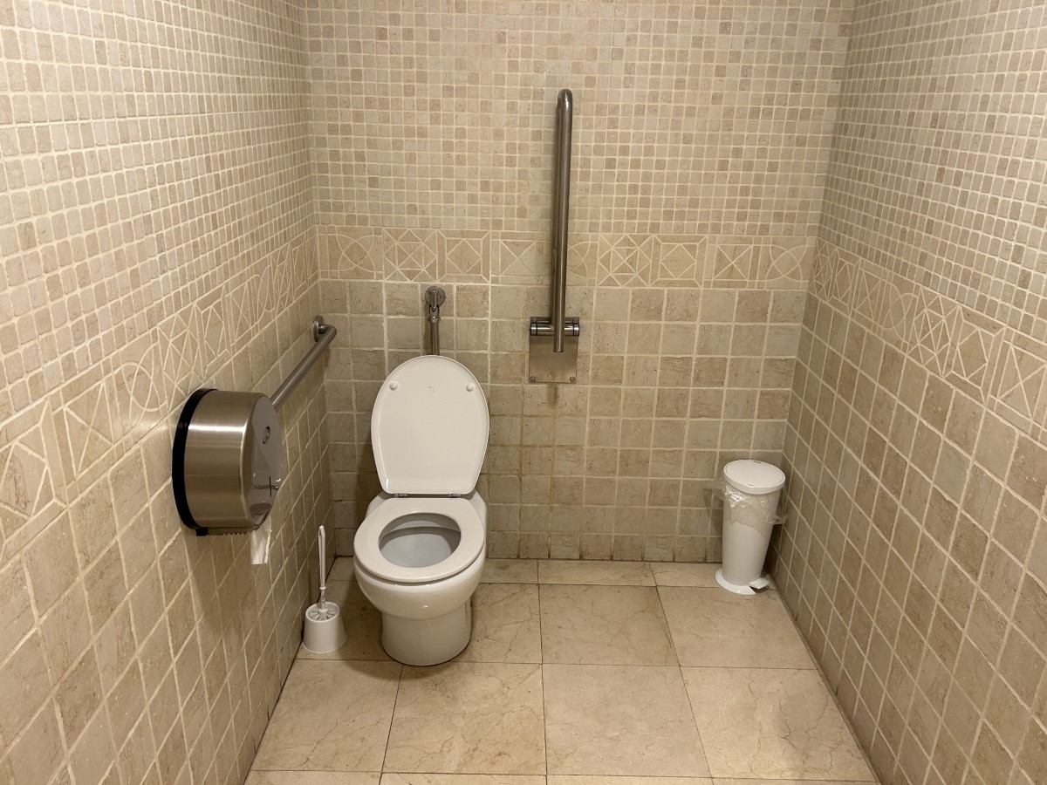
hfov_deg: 67.3
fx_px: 786
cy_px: 392
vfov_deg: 53.1
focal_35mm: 26
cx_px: 524
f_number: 1.5
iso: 100
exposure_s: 1/50
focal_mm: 5.7
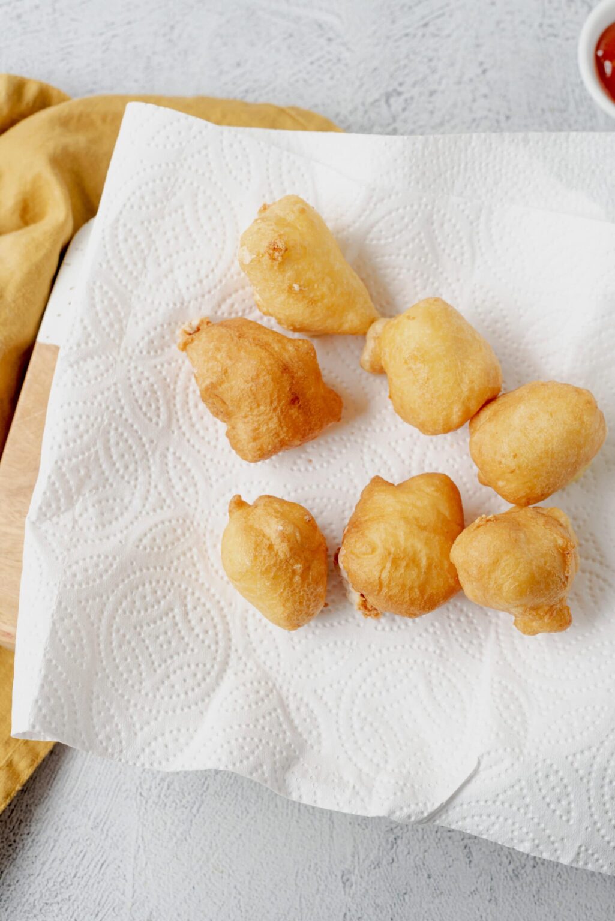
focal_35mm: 50
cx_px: 308
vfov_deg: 39.6
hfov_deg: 27.0
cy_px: 460
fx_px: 1280
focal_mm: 50
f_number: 7.1
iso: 400
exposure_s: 1/5
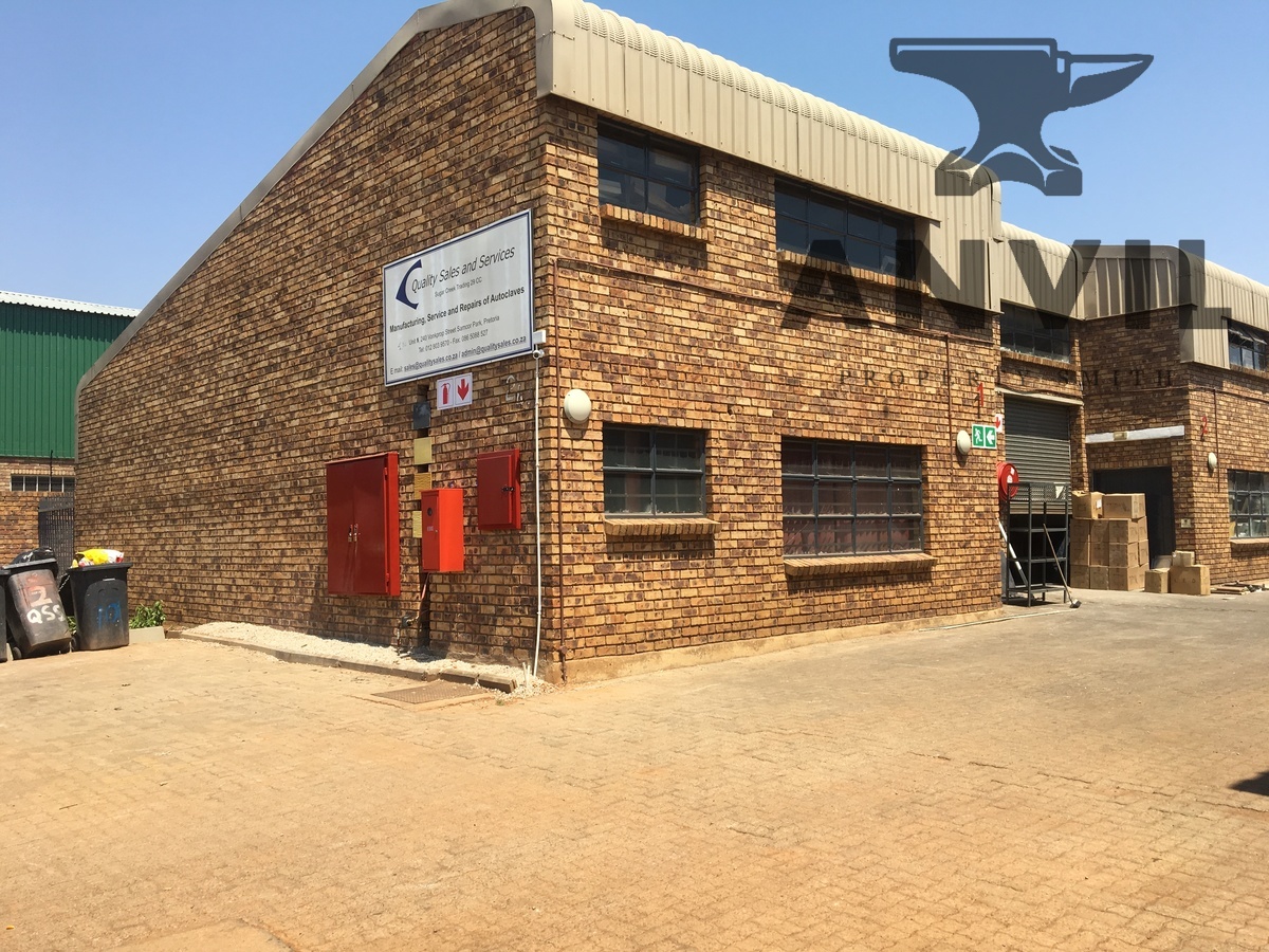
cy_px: 476
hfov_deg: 61.7
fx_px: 1063
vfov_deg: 48.2
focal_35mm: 29
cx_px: 634
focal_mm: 4.15
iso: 25
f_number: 2.2
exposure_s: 1/1282
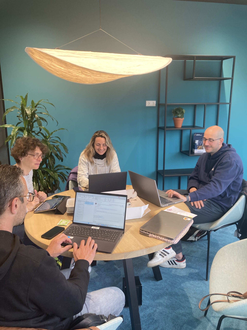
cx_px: 124
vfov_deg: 63.4
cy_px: 165
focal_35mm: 28
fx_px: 266
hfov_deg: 49.7
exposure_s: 1/50
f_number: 1.8
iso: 50
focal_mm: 3.99
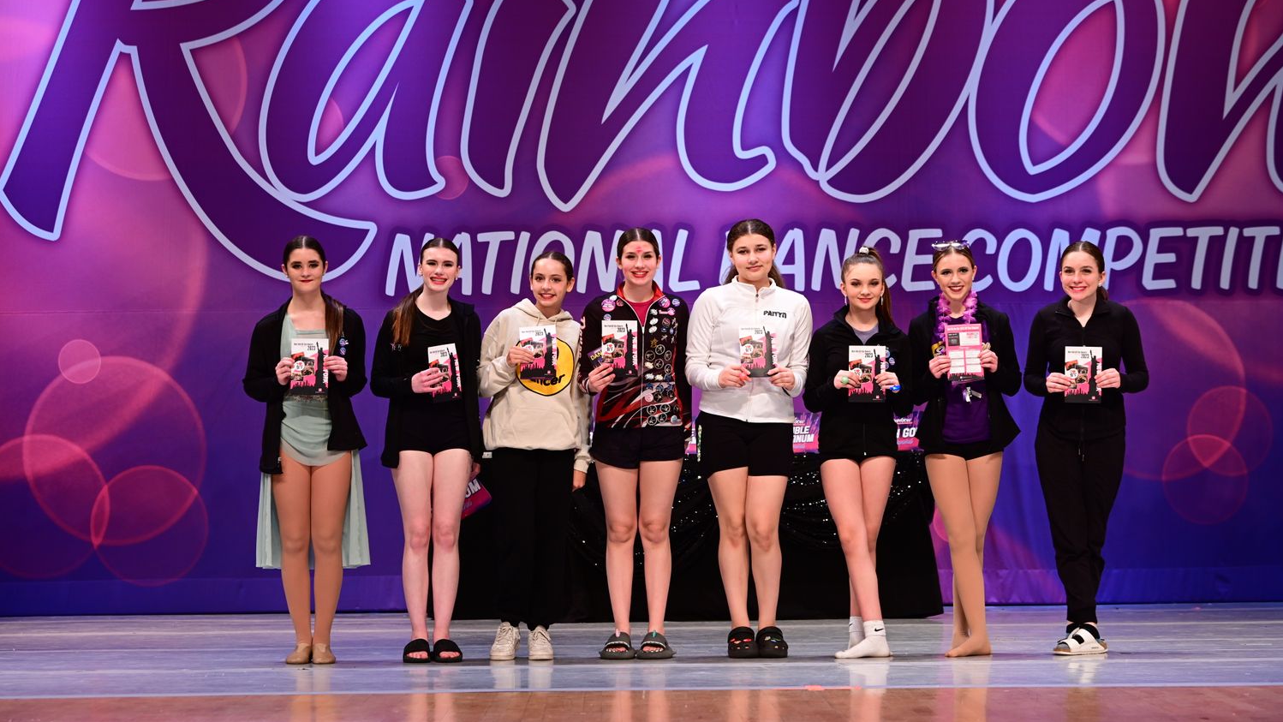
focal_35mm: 107
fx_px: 3641
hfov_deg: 20.0
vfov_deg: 11.3
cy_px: 296
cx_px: 642
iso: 800
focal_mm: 102
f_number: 5
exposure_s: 1/125
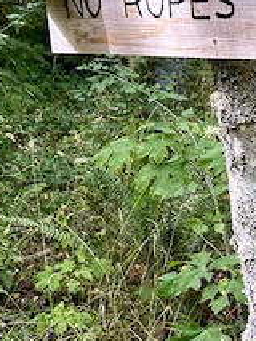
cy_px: 139
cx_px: 411
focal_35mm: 90
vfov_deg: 21.7
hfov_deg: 15.0
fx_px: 887
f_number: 1.78
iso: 80
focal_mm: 6.86
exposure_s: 1/278
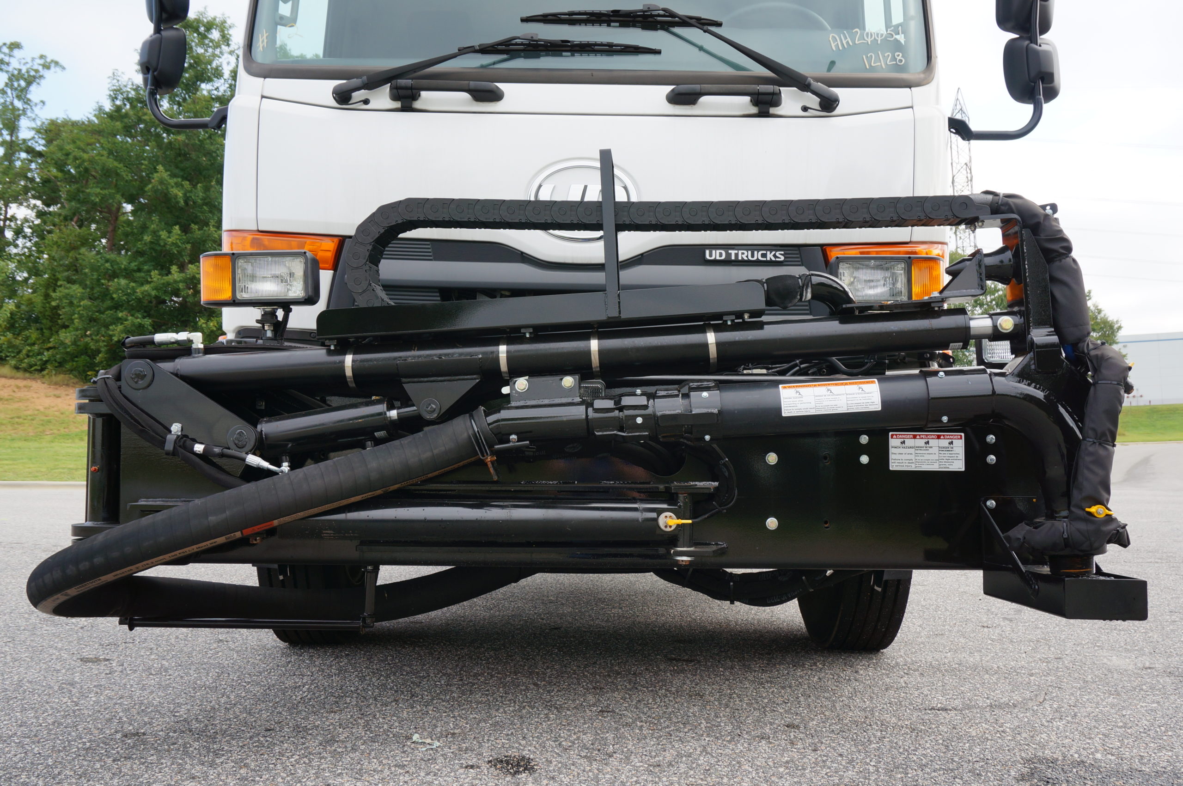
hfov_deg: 59.5
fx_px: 1034
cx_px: 592
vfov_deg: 41.6
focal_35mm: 32
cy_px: 393
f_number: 9
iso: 100
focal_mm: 21
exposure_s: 1/80
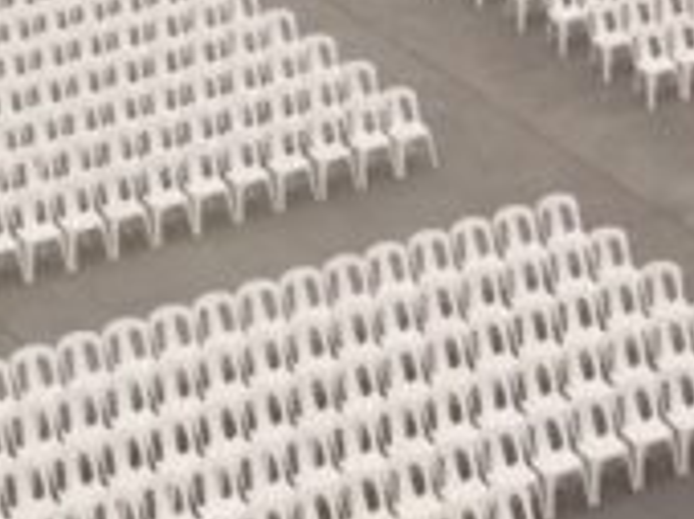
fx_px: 3844
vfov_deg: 7.7
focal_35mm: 192
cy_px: -86
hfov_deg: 10.2
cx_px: 831
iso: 100
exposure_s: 1/120
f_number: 2.4
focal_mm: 4.13
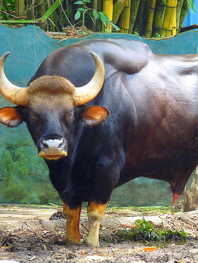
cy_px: 131
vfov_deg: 7.0
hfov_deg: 5.2
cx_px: 136
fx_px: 2174
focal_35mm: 285
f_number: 4
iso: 400
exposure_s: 1/200
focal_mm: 37.8
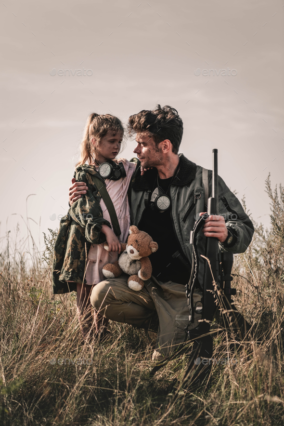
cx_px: 142
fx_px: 686
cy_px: 213
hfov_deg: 23.4
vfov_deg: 34.5
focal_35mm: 58
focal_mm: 58
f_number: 3.2
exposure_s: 1/1600
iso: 100
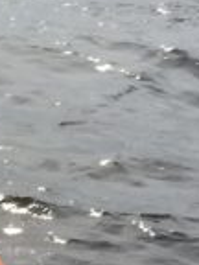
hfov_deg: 6.6
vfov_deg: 9.1
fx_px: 1579
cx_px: -381
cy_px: 521
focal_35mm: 206
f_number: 2.2
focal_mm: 4.15
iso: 32
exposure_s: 1/1883
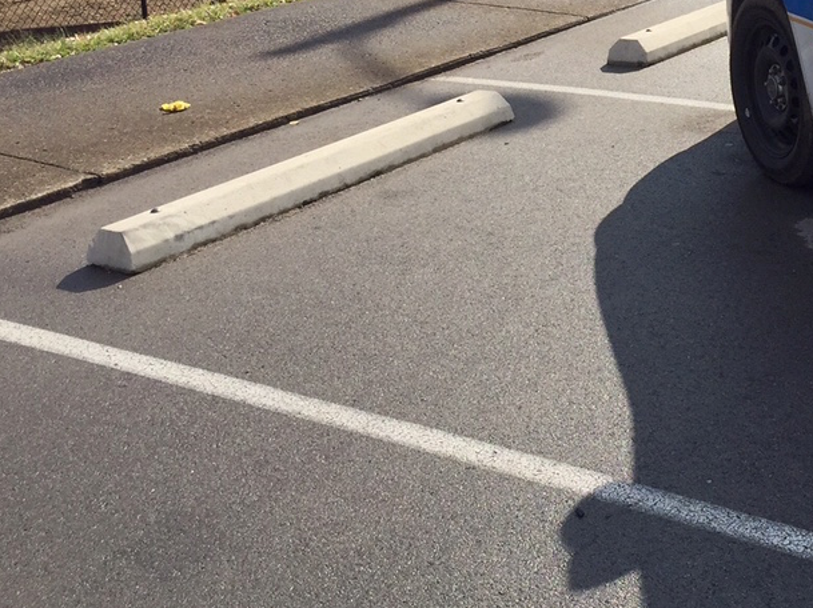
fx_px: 1432
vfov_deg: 23.2
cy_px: 29
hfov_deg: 30.5
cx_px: 702
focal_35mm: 61
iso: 32
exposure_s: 1/1721
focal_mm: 4.15
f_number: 2.2
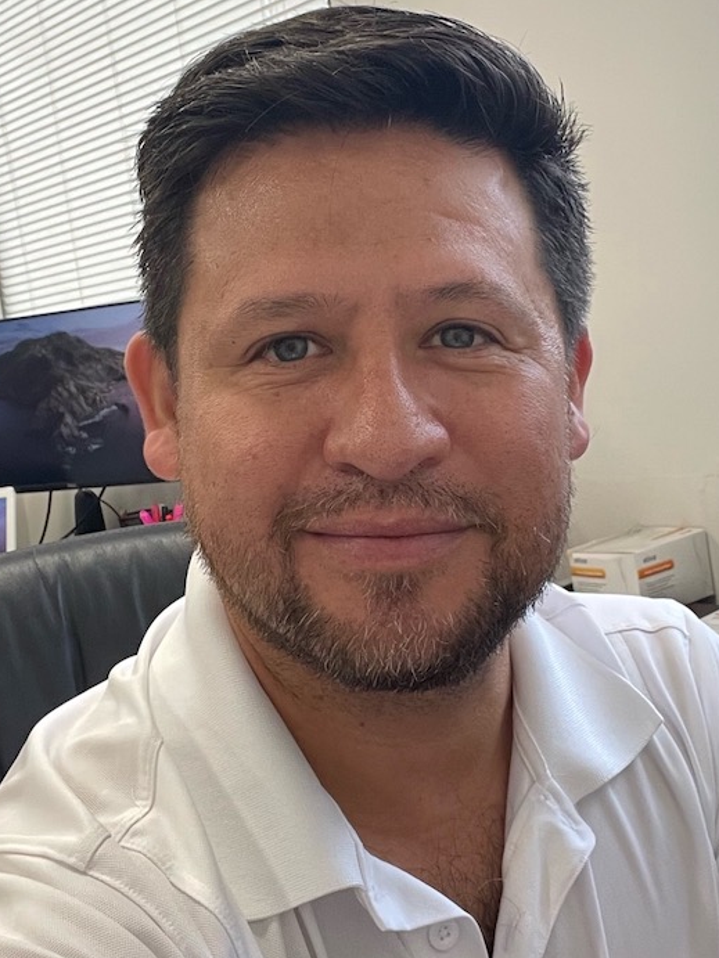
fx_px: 1440
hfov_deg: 28.0
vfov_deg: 36.7
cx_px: 387
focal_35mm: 52
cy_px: 383
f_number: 2.2
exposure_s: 1/60
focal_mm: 2.71
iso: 160
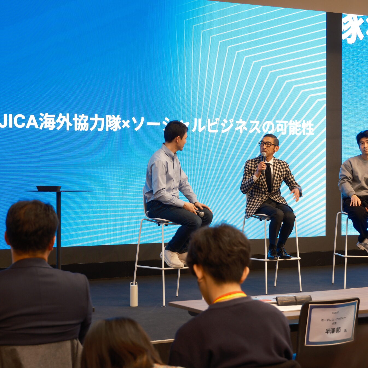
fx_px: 950
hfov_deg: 21.9
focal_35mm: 79
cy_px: 185
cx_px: 223
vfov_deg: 21.9
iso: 1000
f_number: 4.3
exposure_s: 1/58
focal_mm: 40.8
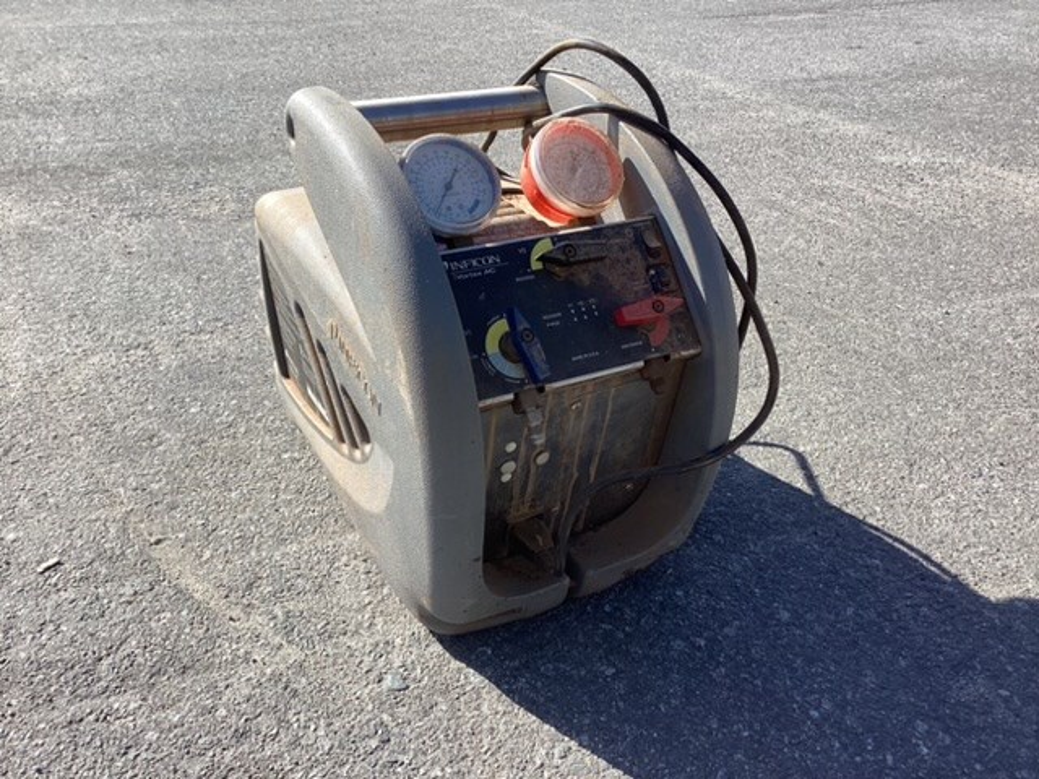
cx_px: 520
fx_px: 930
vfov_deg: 45.4
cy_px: 390
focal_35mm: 31
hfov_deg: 58.4
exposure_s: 1/512
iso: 25
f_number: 2.4
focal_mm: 3.3
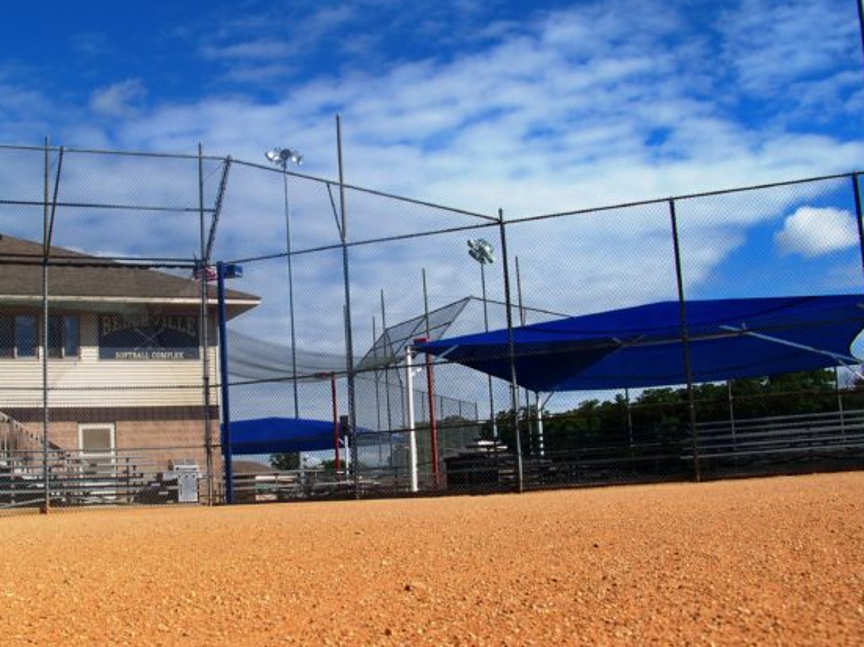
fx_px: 1148
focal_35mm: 46
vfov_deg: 31.5
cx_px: 267
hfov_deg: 40.6
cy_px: 346
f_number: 4
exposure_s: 1/800
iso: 64
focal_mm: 5.85
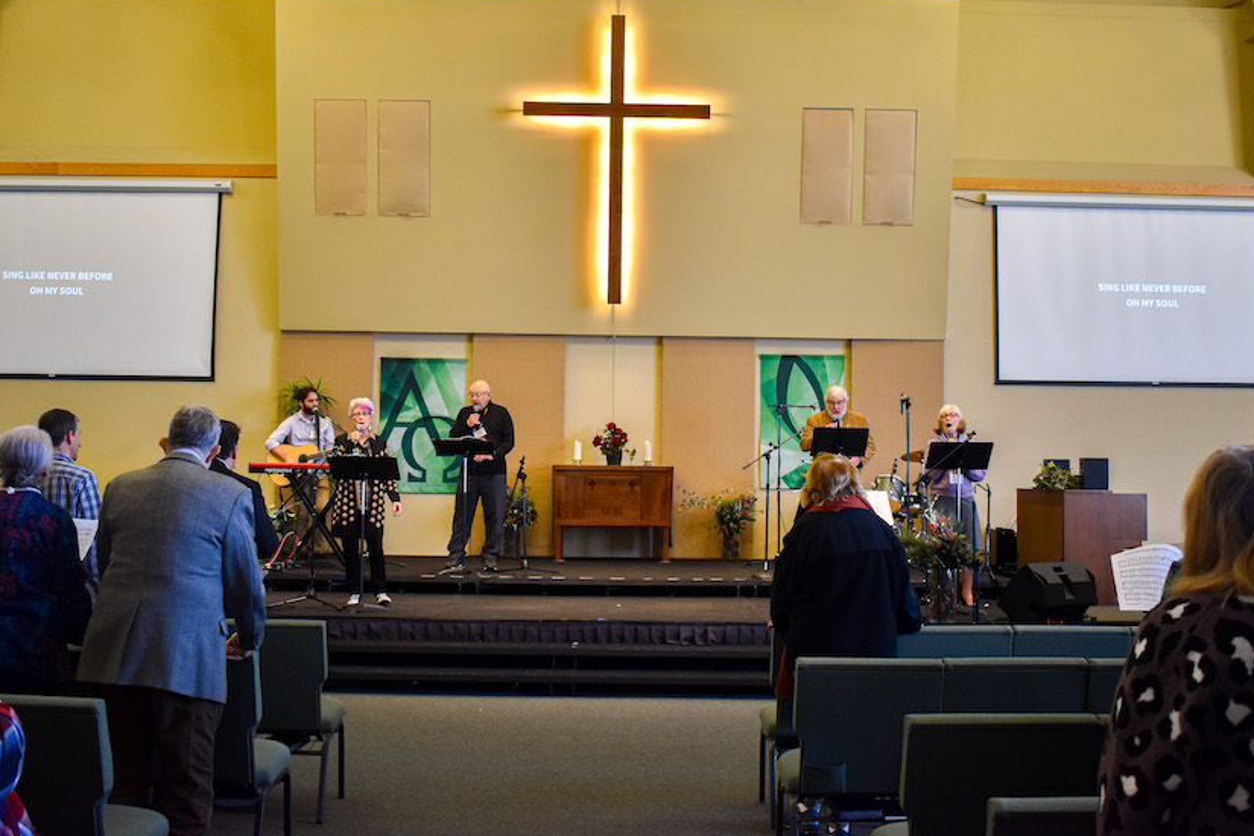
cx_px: 658
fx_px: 1393
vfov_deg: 33.3
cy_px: 344
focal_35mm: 40
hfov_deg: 48.4
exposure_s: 1/125
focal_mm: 22
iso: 800
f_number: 3.8
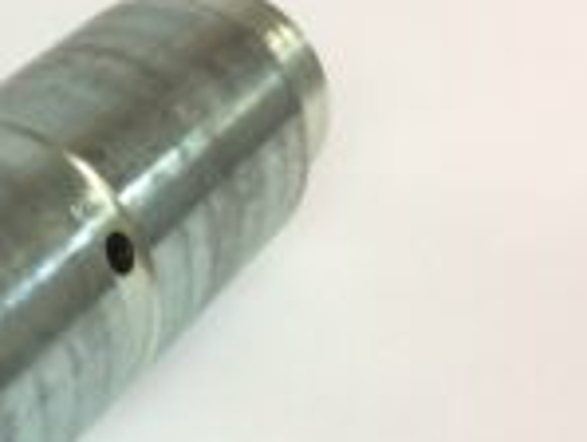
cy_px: 324
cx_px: -63
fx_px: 1460
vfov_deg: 17.1
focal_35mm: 86
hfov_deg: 21.5
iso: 50
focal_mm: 3.3
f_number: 2.4
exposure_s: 1/24
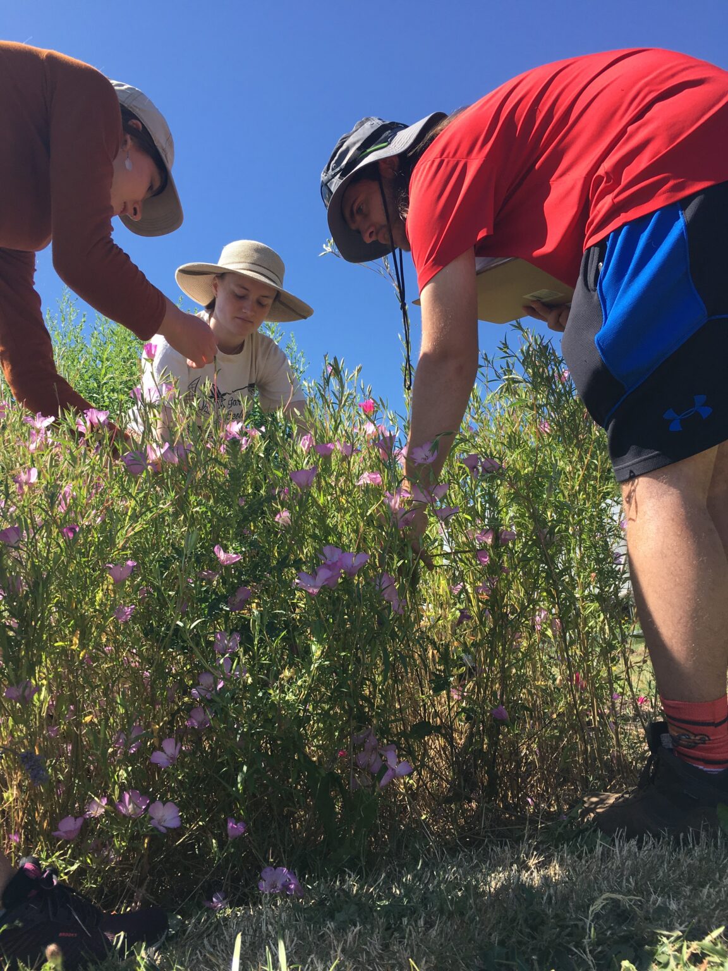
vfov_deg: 61.7
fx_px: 813
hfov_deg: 48.2
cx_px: 364
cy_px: 486
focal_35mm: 29
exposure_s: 1/769
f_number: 2.2
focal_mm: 4.15
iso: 25
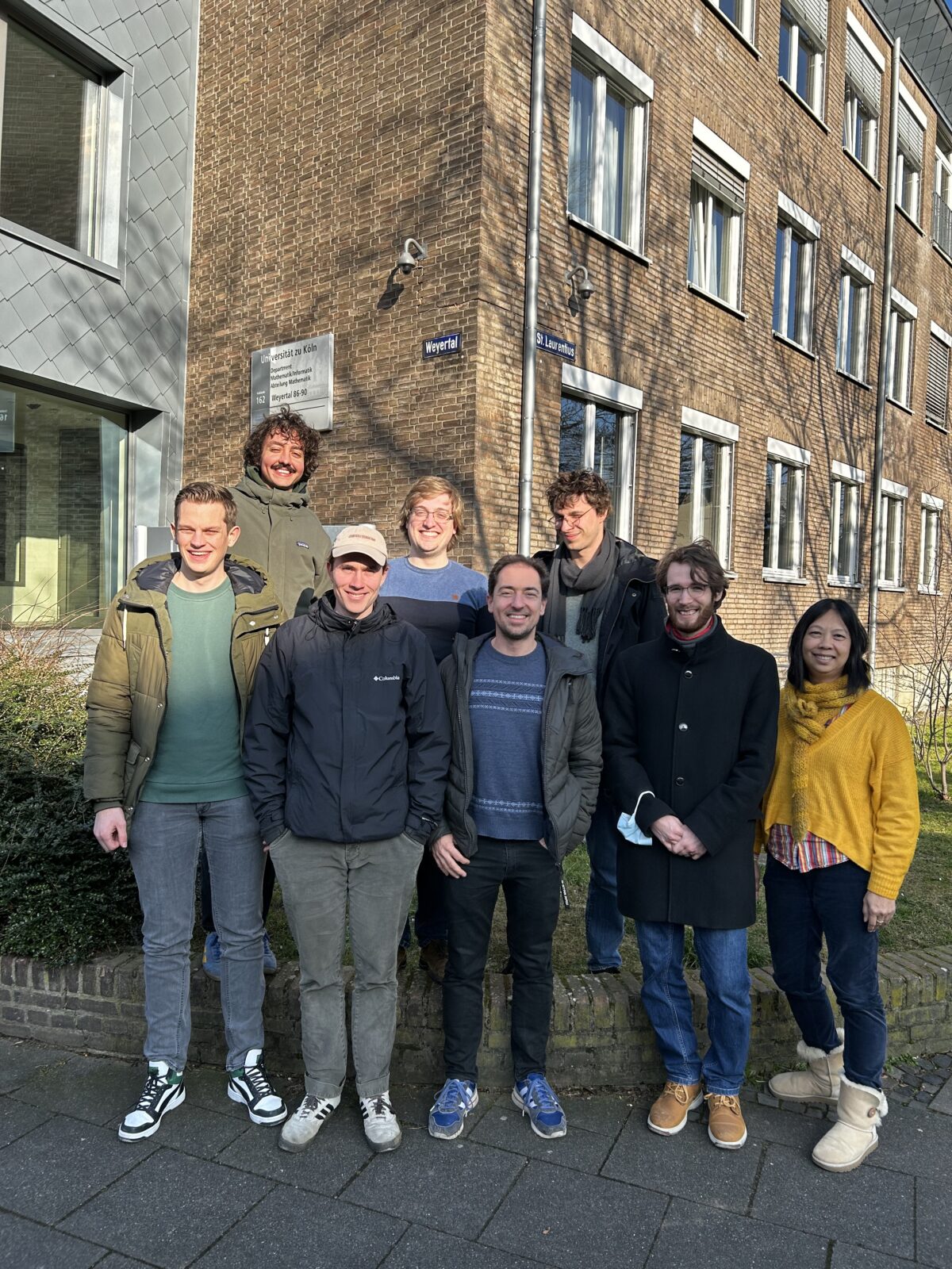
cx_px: 476
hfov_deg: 53.1
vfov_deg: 67.3
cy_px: 634
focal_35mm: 26
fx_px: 953
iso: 50
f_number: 1.5
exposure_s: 1/1724
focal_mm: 5.7
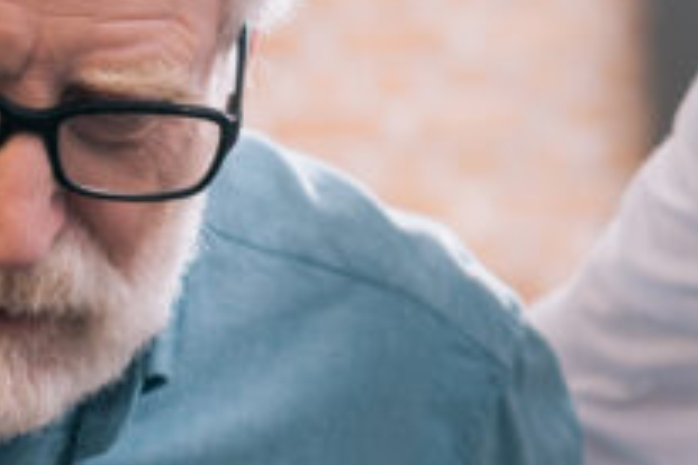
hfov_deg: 8.3
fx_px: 4789
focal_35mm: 247
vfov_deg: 5.5
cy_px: 699
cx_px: 351
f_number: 3.5
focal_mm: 50
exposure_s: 1/200
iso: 200
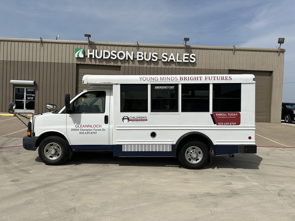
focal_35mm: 24
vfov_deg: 56.8
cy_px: 110
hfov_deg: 71.6
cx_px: 148
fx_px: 205
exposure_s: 1/13699
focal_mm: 6.86
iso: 80
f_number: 1.78
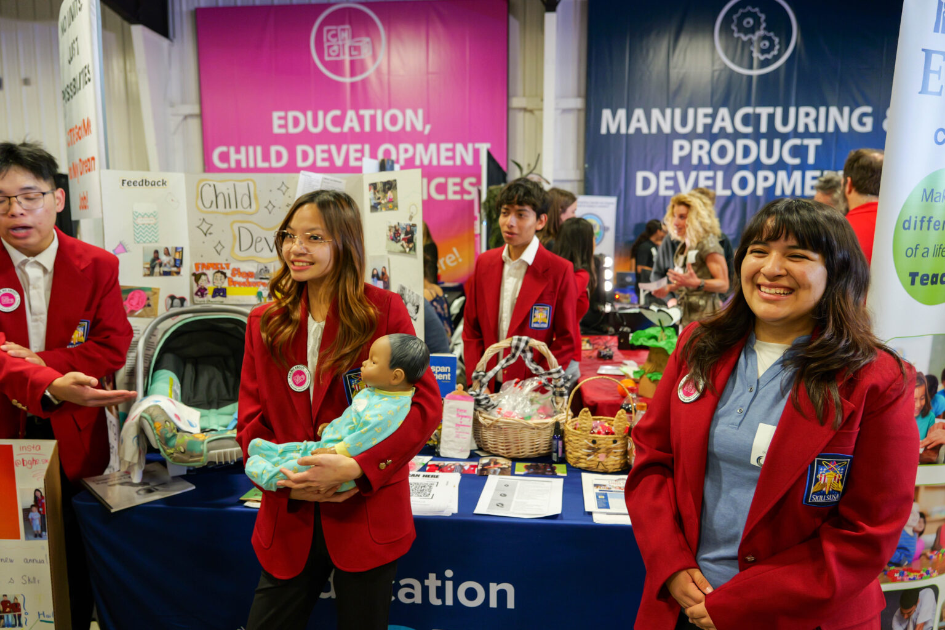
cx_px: 472
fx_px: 630
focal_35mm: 24
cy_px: 315
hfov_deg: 73.7
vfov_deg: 53.1
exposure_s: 1/60
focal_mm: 24
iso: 2000
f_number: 4
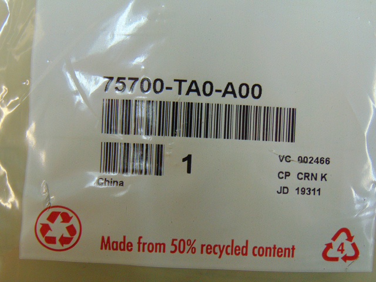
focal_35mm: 42
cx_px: 188
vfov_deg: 34.3
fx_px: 456
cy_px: 141
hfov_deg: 44.8
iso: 250
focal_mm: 7.6
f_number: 3.3
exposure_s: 1/30
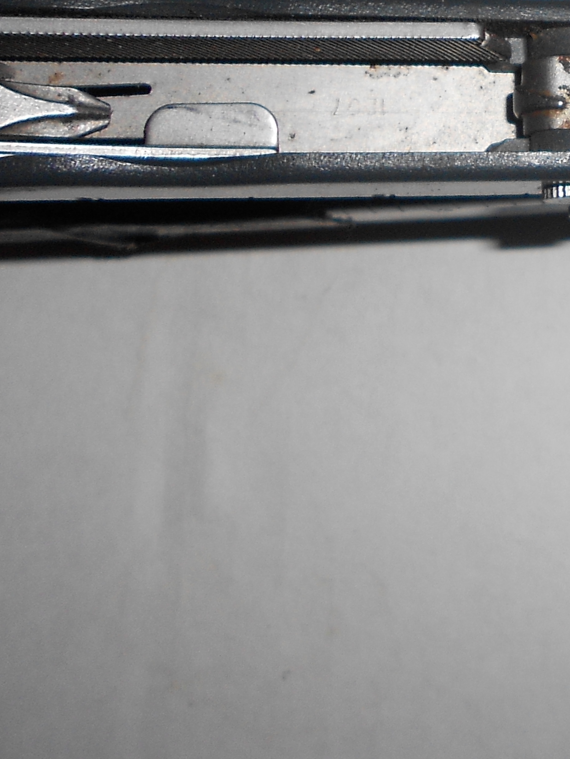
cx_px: 950
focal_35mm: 68
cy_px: 145
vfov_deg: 27.9
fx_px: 1493
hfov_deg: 18.2
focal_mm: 4.6
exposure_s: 1/25
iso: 80
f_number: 8
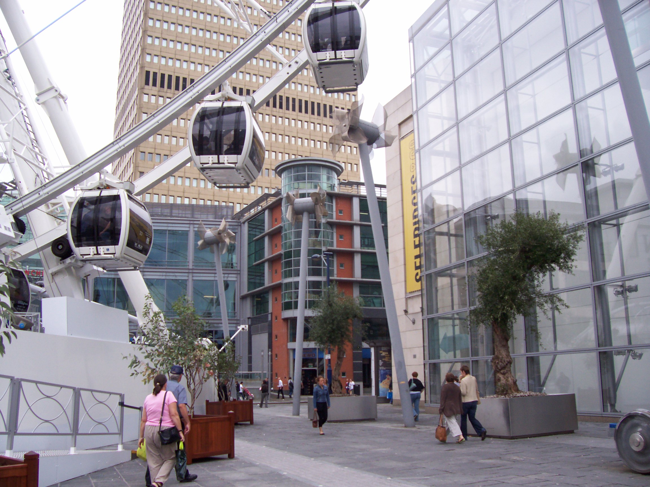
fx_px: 638
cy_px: 244
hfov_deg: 54.0
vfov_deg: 41.8
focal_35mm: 34
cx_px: 325
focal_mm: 5.6
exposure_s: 1/722
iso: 80
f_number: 2.7
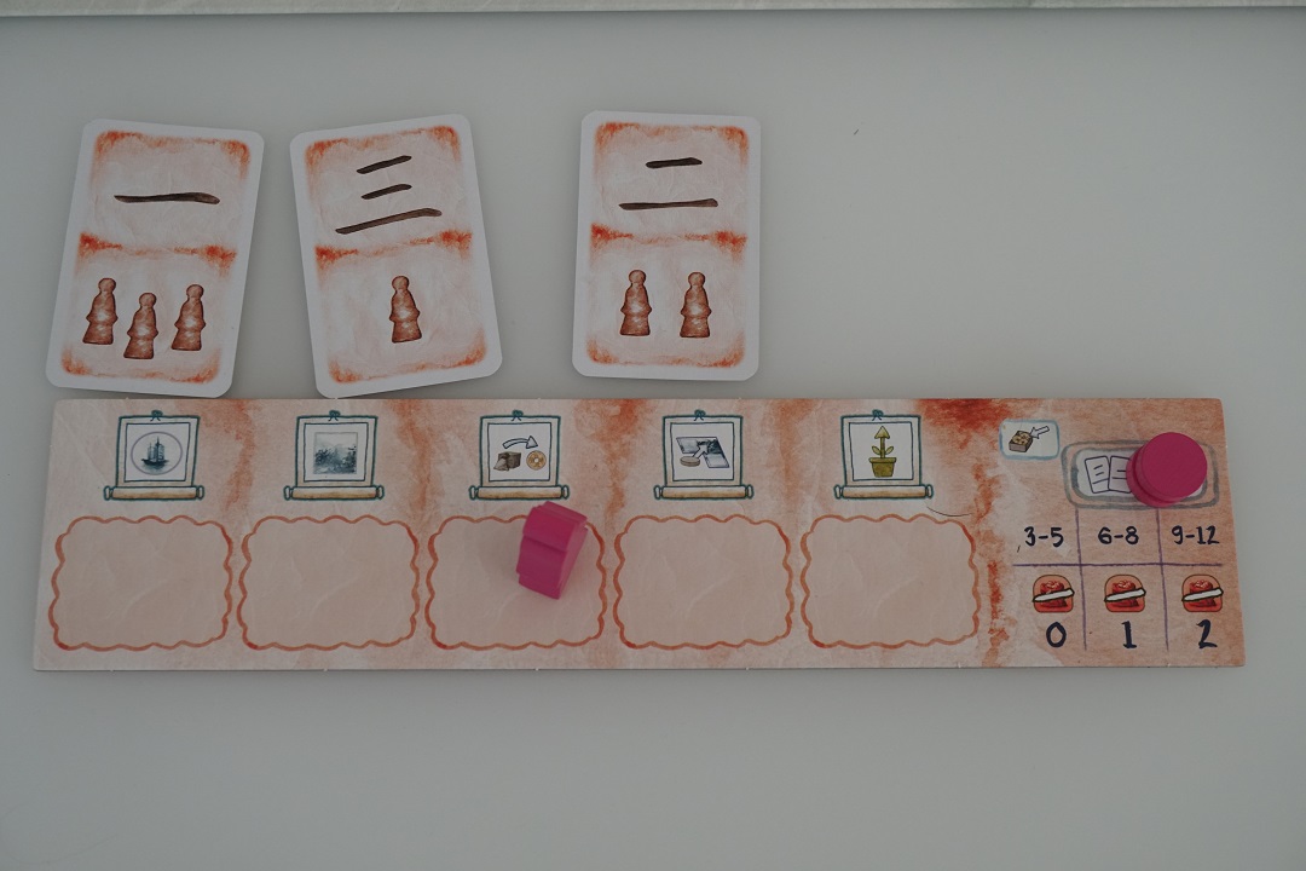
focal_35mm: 45
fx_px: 1632
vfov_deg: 29.9
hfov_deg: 43.6
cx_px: 653
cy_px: 436
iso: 1000
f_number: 5.6
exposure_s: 1/125
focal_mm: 30
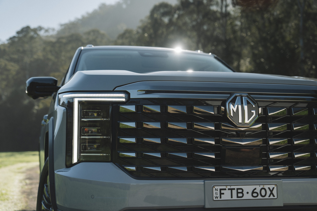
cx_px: 158
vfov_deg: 25.1
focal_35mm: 54
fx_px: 475
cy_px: 106
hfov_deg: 36.9
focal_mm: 54
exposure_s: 1/250
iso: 100
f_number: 3.2
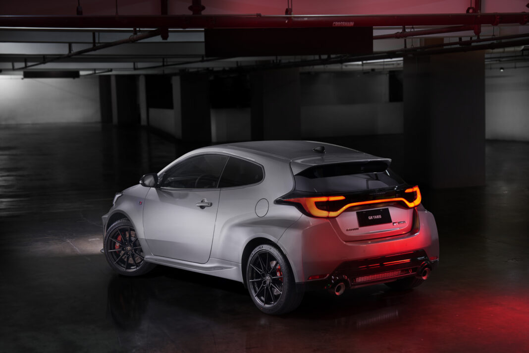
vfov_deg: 19.5
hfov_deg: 28.8
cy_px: 176
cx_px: 264
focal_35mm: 70
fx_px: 1029
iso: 100
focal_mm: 70
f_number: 2.8
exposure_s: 1/3
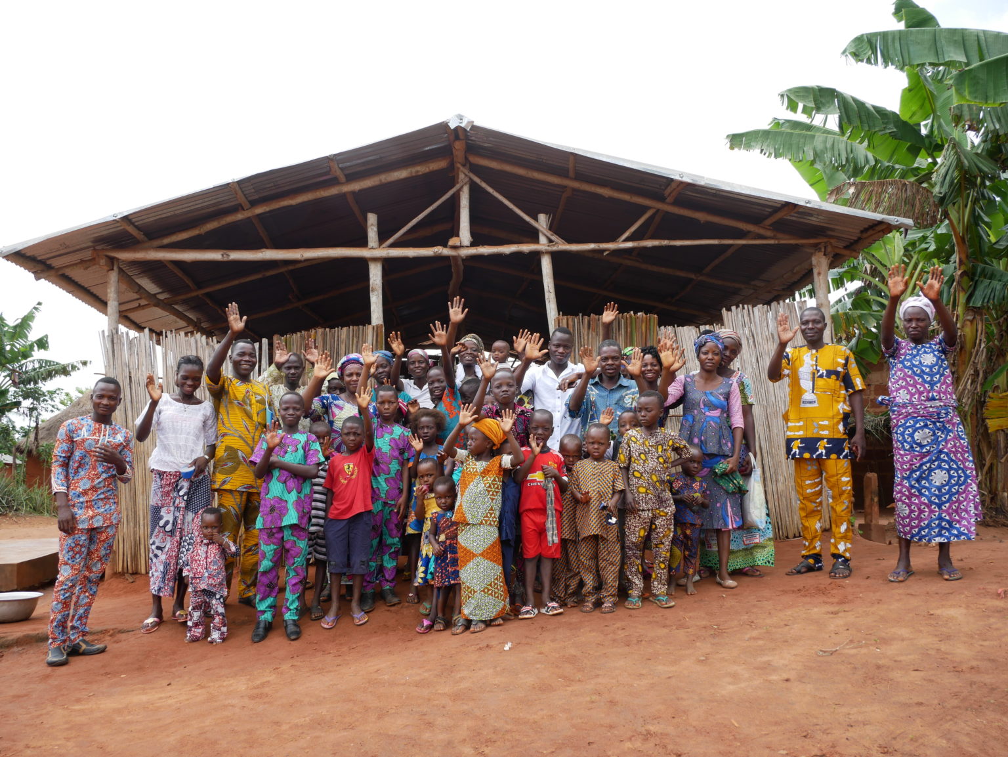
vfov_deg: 41.8
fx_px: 990
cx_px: 504
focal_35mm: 34
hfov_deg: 53.9
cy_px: 378
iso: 200
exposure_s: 1/250
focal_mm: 17
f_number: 5.6
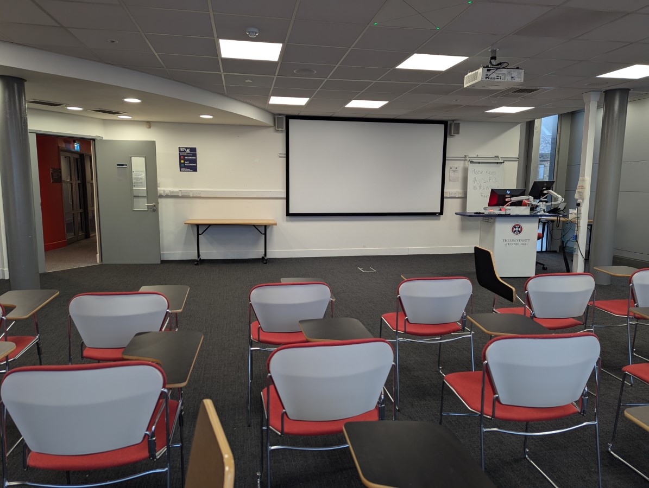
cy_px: 244
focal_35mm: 24
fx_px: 451
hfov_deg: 71.5
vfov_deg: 56.9
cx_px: 324
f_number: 1.85
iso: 53
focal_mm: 6.81
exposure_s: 1/50
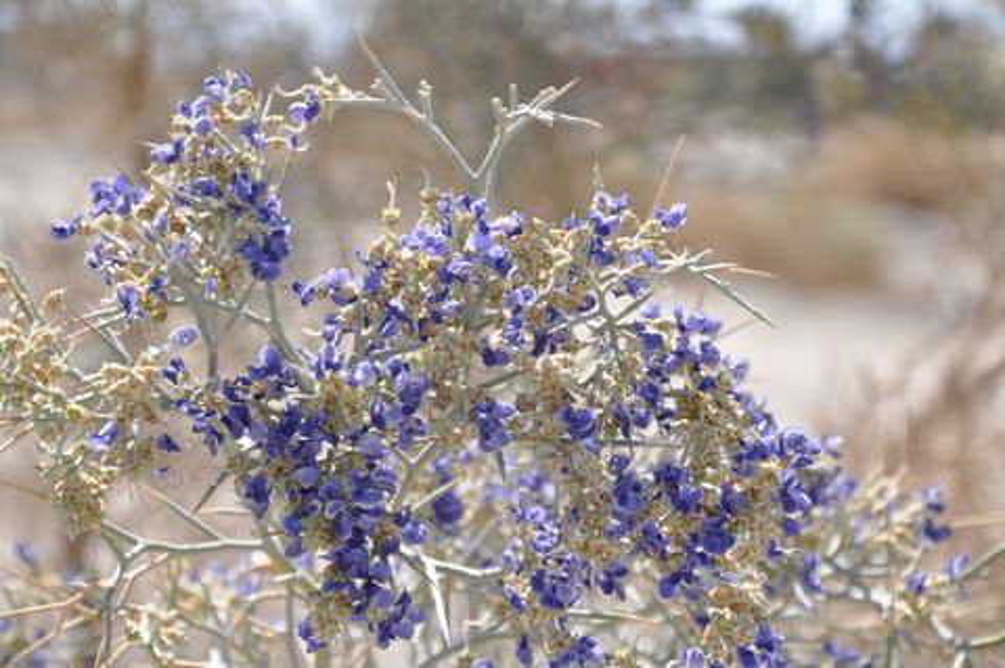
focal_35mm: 120
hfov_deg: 17.1
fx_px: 3347
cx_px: 502
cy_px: 334
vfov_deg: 11.4
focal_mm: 80
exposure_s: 1/400
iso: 200
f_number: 8
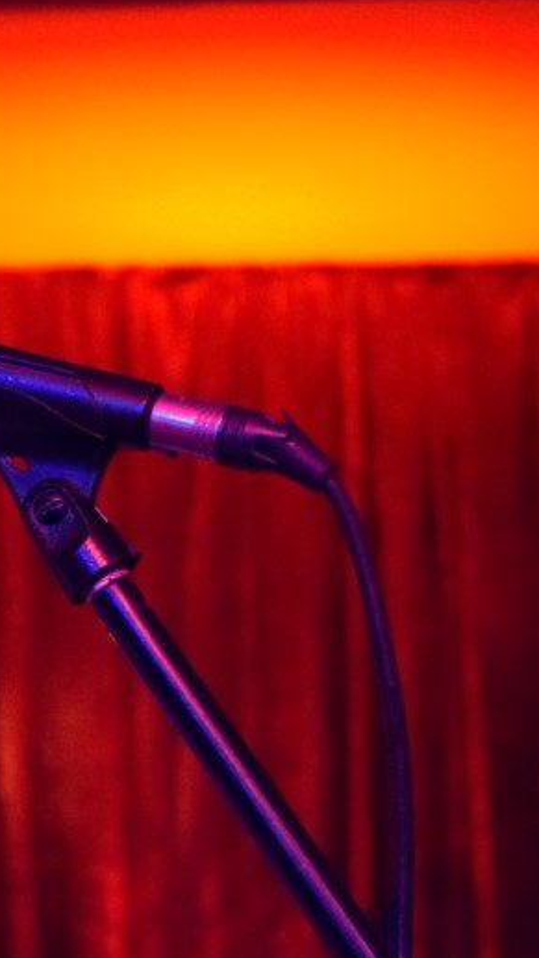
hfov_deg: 6.6
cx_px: -233
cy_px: 376
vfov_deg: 11.8
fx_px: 4622
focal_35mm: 182
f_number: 5.6
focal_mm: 52
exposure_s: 1/60
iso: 4500
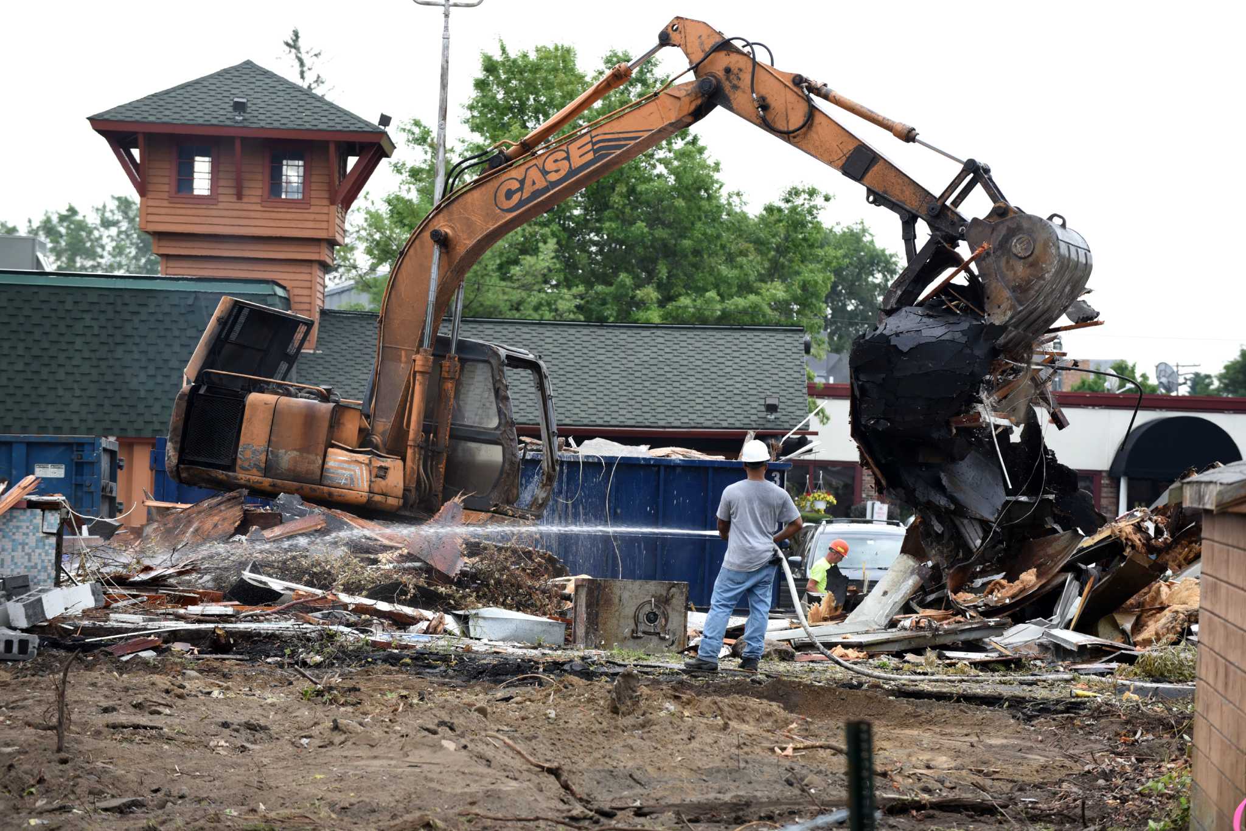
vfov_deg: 9.8
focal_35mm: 140
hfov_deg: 14.6
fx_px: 4847
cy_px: 416
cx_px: 623
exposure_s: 1/500
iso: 500
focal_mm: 140
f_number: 7.1
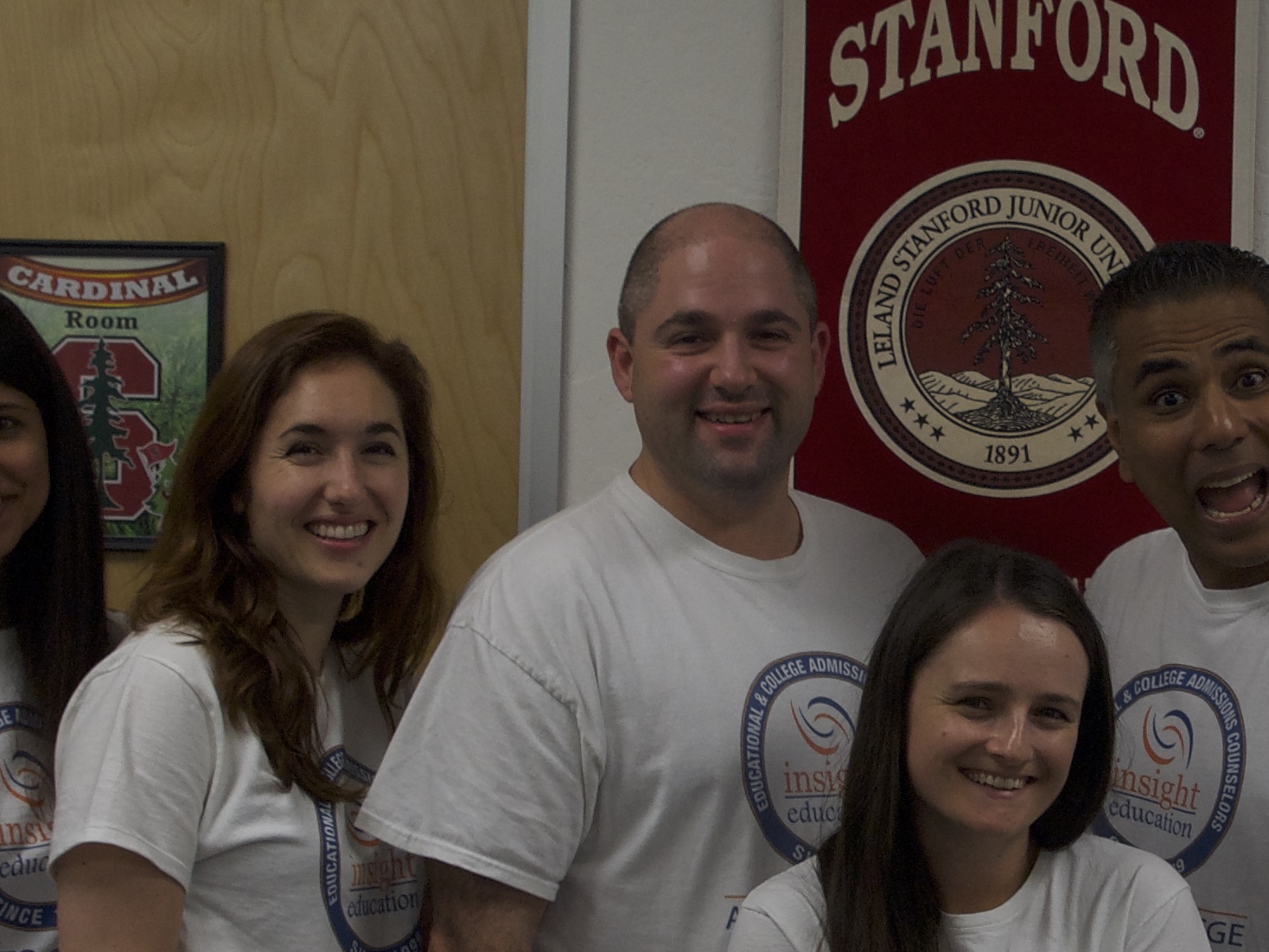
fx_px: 3629
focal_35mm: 99
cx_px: 1153
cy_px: 612
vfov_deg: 14.9
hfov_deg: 19.5
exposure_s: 1/60
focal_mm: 26.25
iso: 400
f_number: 5.6
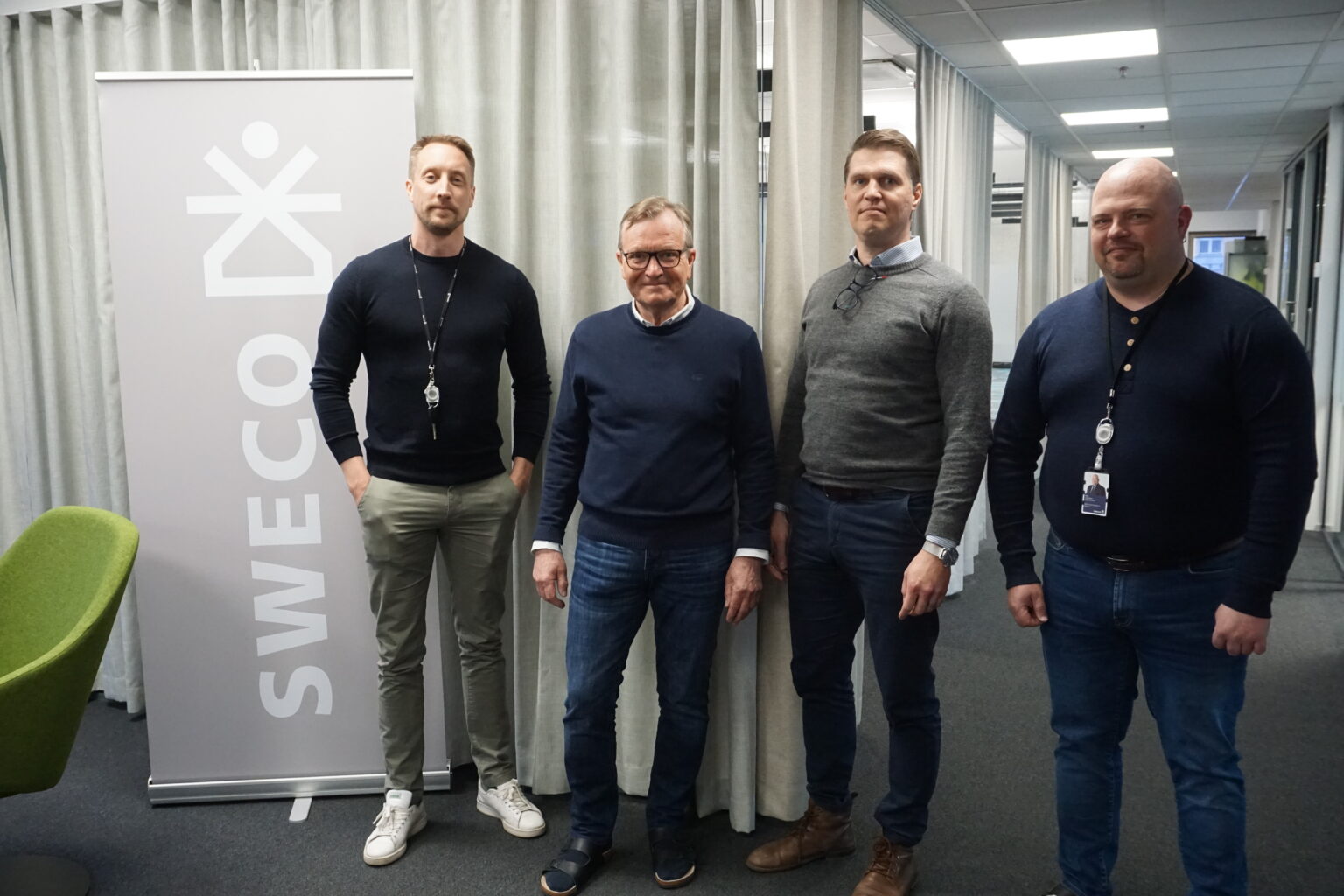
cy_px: 448
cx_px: 672
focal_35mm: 32
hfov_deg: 59.5
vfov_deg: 41.7
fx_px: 1176
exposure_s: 1/60
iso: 2500
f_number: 7.1
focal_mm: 21
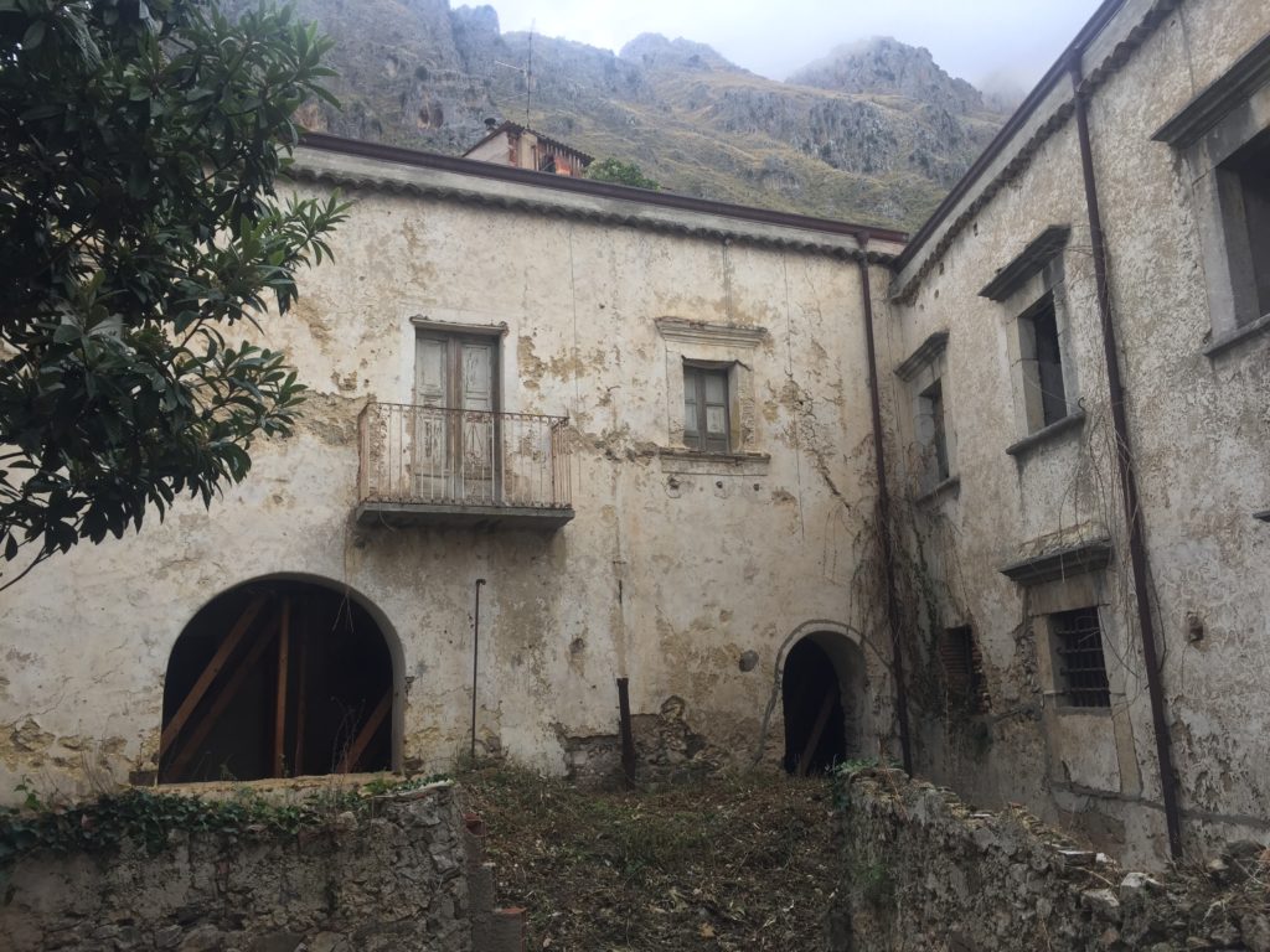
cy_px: 476
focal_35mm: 29
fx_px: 1064
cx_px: 635
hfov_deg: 61.7
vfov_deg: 48.2
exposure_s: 1/170
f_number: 2.2
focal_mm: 4.15
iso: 32
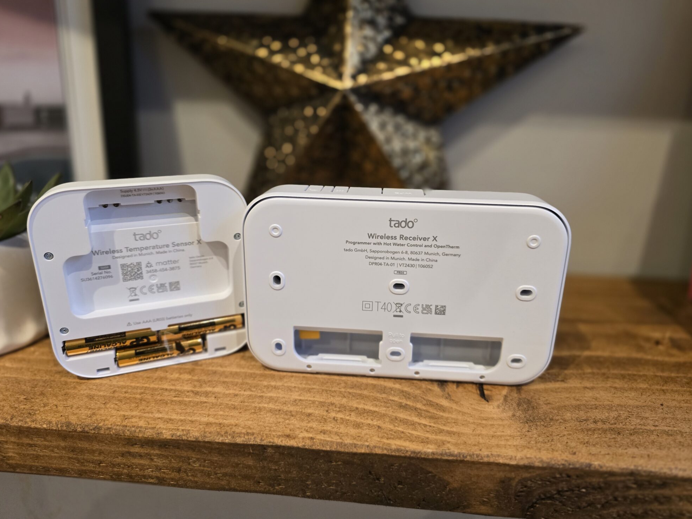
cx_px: 358
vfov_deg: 56.8
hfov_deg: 71.6
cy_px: 251
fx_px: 480
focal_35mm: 24
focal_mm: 6.3
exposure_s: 1/100
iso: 500
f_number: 1.7
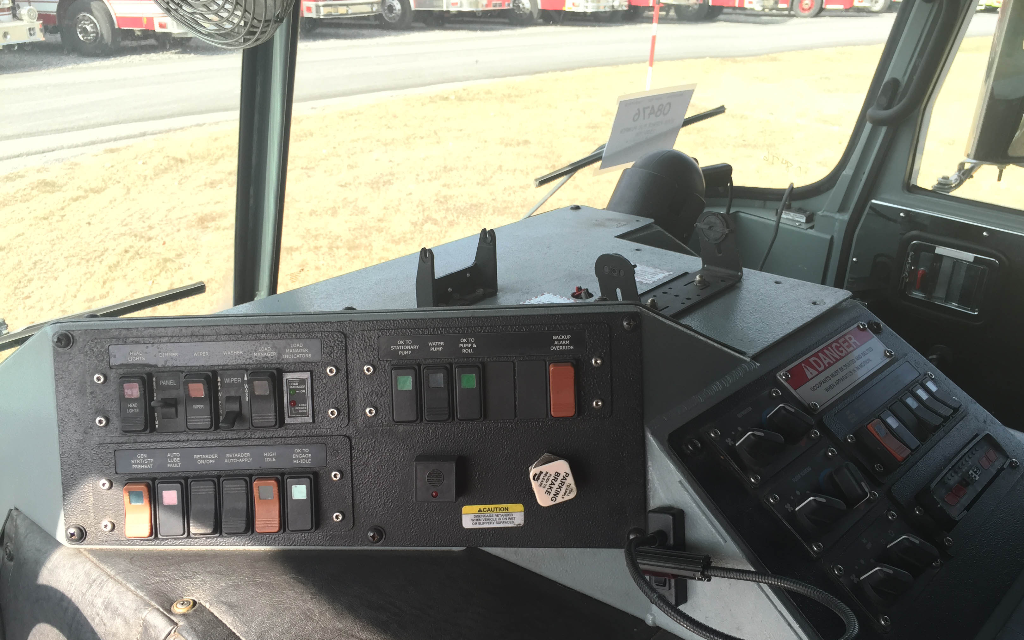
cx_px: 514
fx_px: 865
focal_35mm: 31
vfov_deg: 40.5
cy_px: 363
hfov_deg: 61.2
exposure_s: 1/120
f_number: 2.2
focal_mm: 4.15
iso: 40
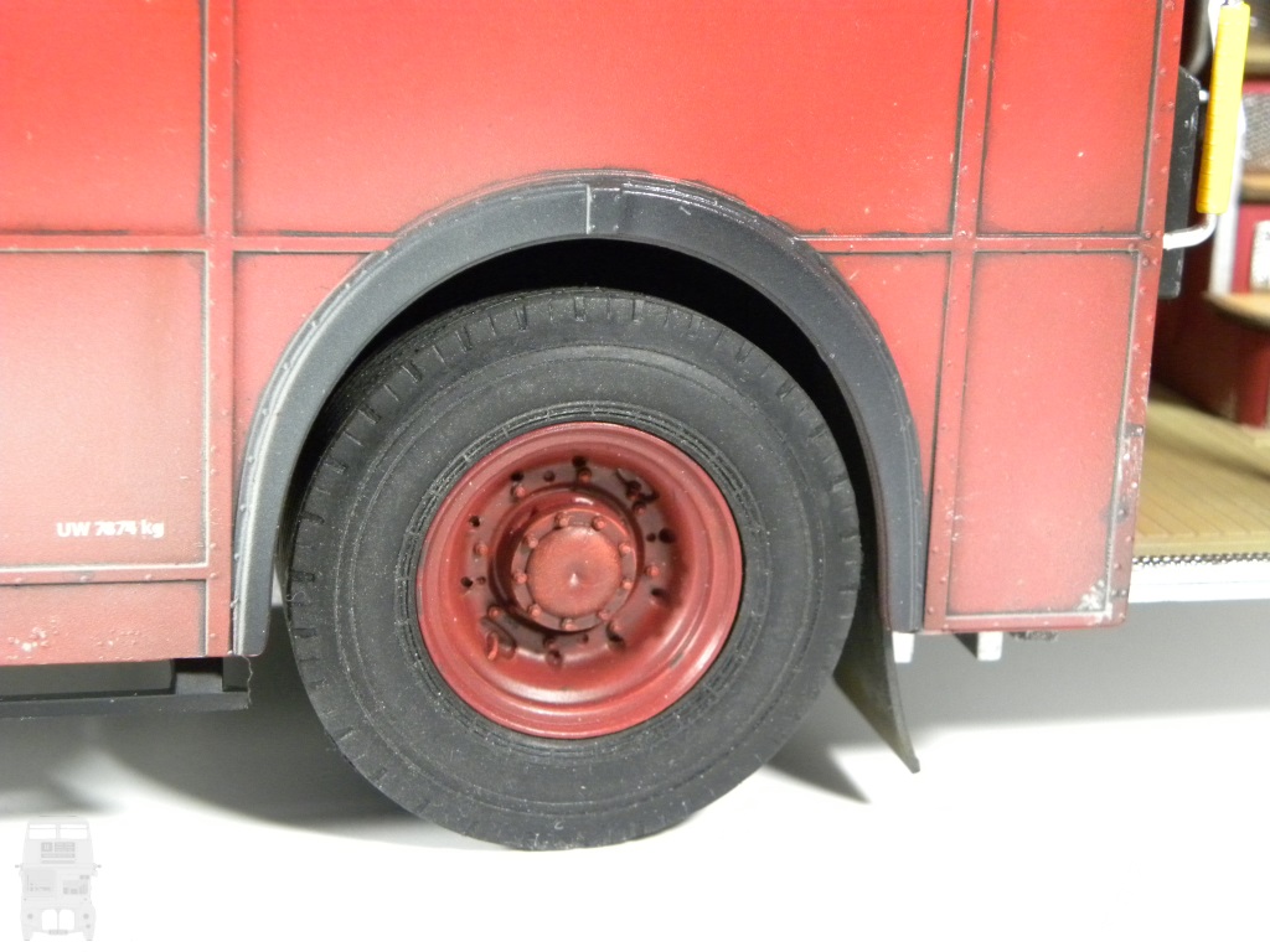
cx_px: 635
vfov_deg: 19.6
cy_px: 476
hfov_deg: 26.0
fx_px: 2752
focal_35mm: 75
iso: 400
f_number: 4
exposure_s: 1/46
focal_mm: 13.4
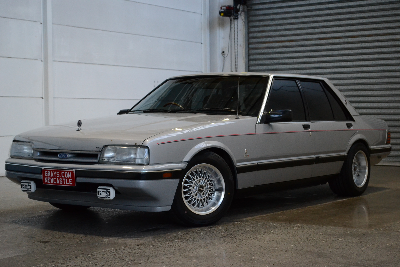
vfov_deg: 20.6
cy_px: 134
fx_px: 733
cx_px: 200
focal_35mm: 66
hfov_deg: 30.5
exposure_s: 1/320
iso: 1600
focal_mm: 44
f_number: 5.3
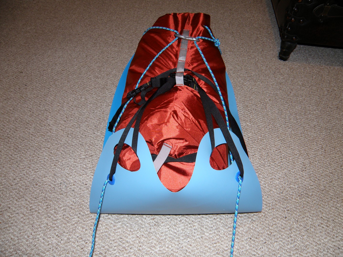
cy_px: 128
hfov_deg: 67.3
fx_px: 258
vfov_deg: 53.1
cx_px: 172
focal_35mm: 26
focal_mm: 4.6
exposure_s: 1/30
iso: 100
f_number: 2.8
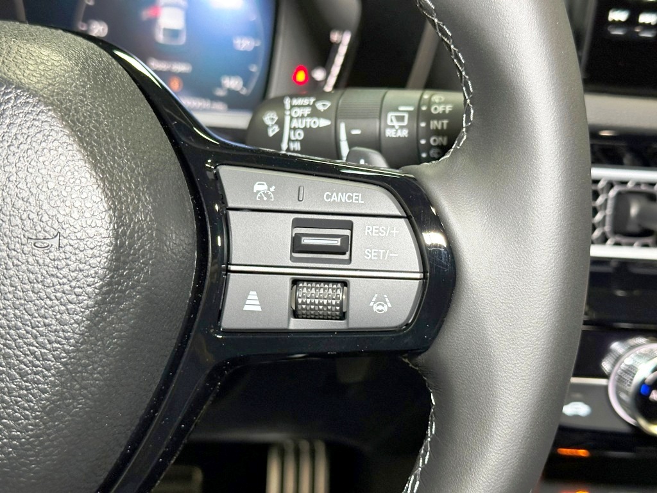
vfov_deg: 30.3
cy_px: 246
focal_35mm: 48
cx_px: 328
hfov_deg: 39.7
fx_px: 911
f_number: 1.78
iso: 500
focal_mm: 6.86
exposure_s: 1/40
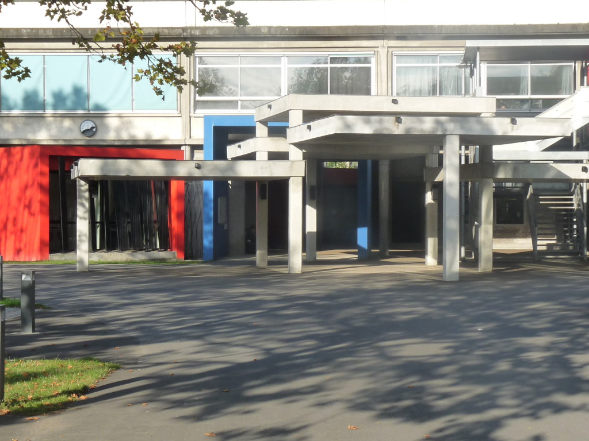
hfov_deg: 22.0
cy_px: 220
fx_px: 1514
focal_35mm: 89
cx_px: 294
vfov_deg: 16.6
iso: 160
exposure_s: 1/320
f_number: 5.6
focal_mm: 11.1
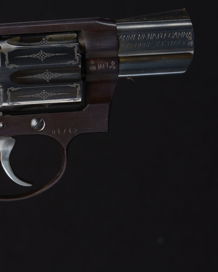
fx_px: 1306
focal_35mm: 162
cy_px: 146
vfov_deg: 11.9
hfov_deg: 9.5
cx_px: 14
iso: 100
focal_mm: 105
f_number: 22
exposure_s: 1/60
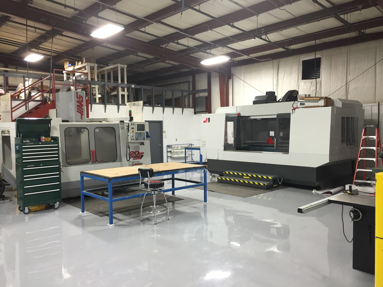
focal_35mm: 29
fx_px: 321
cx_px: 192
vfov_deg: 48.2
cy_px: 144
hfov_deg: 61.7
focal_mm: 4.15
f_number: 2.2
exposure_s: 1/30
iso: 80
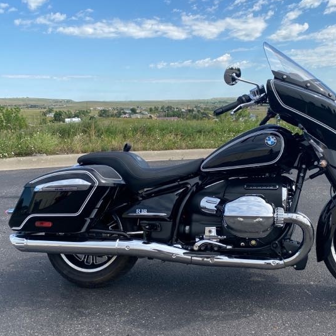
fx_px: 395
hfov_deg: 45.6
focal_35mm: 36
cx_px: 211
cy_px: 176
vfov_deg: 46.0
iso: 32
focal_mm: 4.25
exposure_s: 1/2183
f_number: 1.8
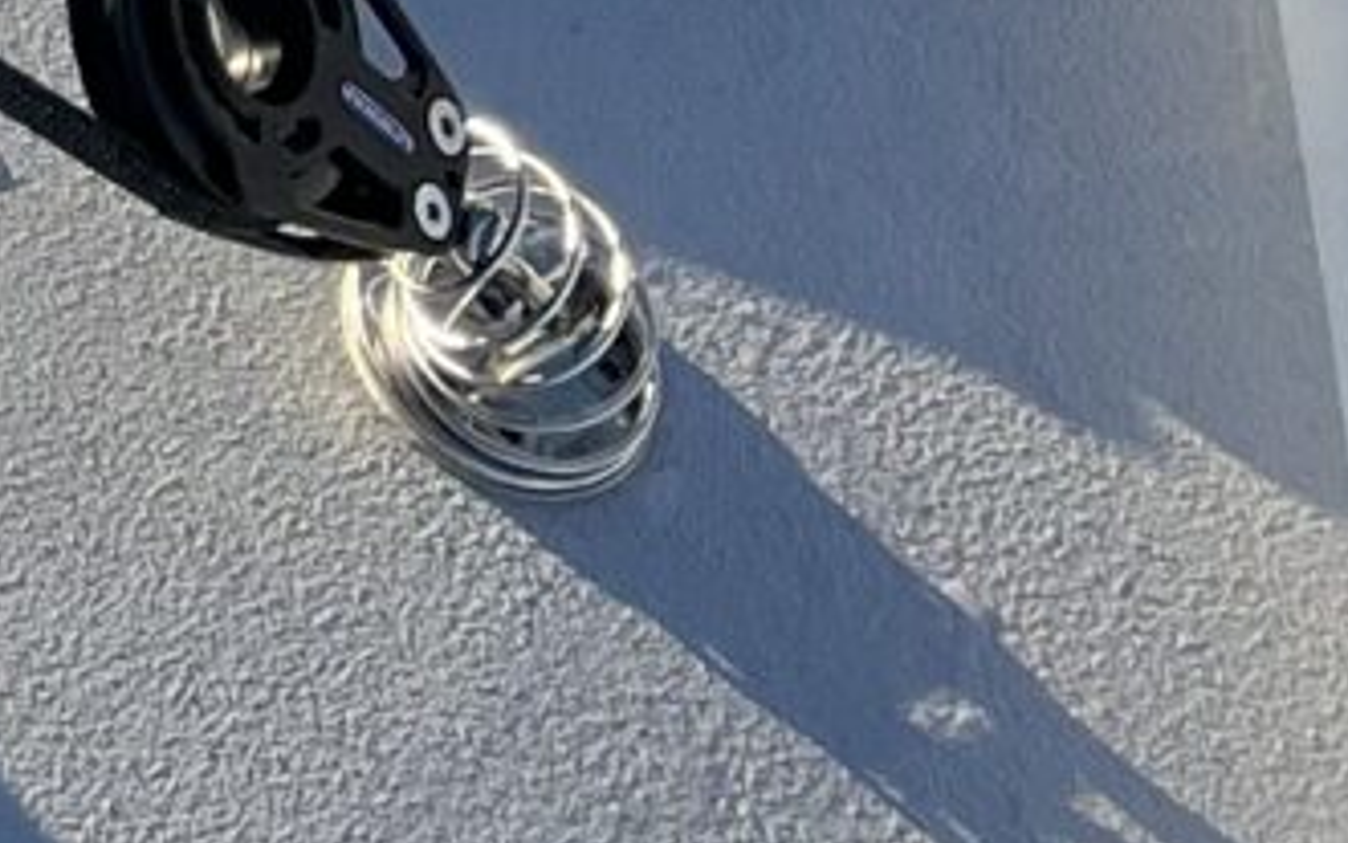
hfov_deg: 9.0
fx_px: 7826
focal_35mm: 213
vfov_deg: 4.9
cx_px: -1743
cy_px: -3502
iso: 50
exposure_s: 1/1802
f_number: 1.6
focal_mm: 5.1
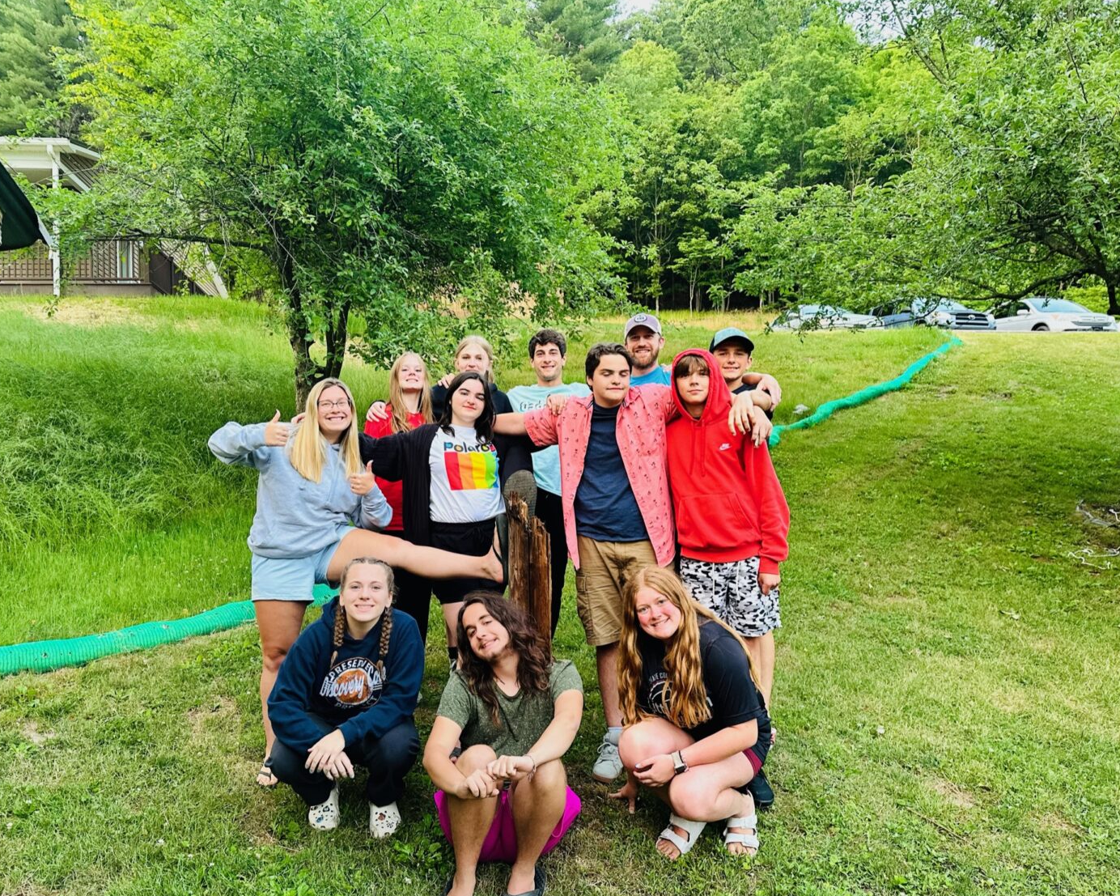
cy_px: 461
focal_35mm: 26
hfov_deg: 65.9
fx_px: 862
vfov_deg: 54.9
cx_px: 519
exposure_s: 1/119
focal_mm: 6.86
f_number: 1.78
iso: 250
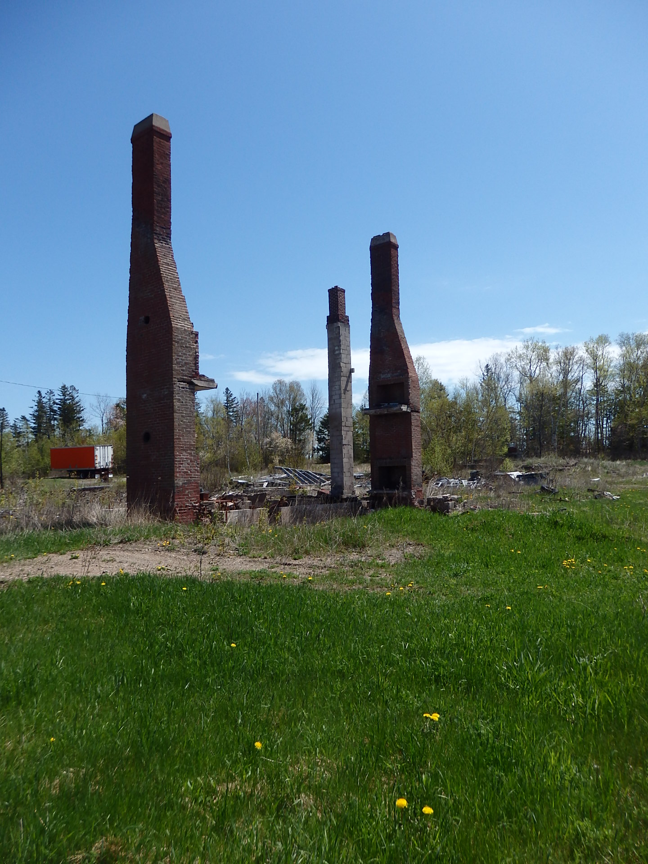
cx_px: 324
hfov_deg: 54.9
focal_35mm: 25
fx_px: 624
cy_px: 432
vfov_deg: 69.4
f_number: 8.7
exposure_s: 1/200
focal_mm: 4.5
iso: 125
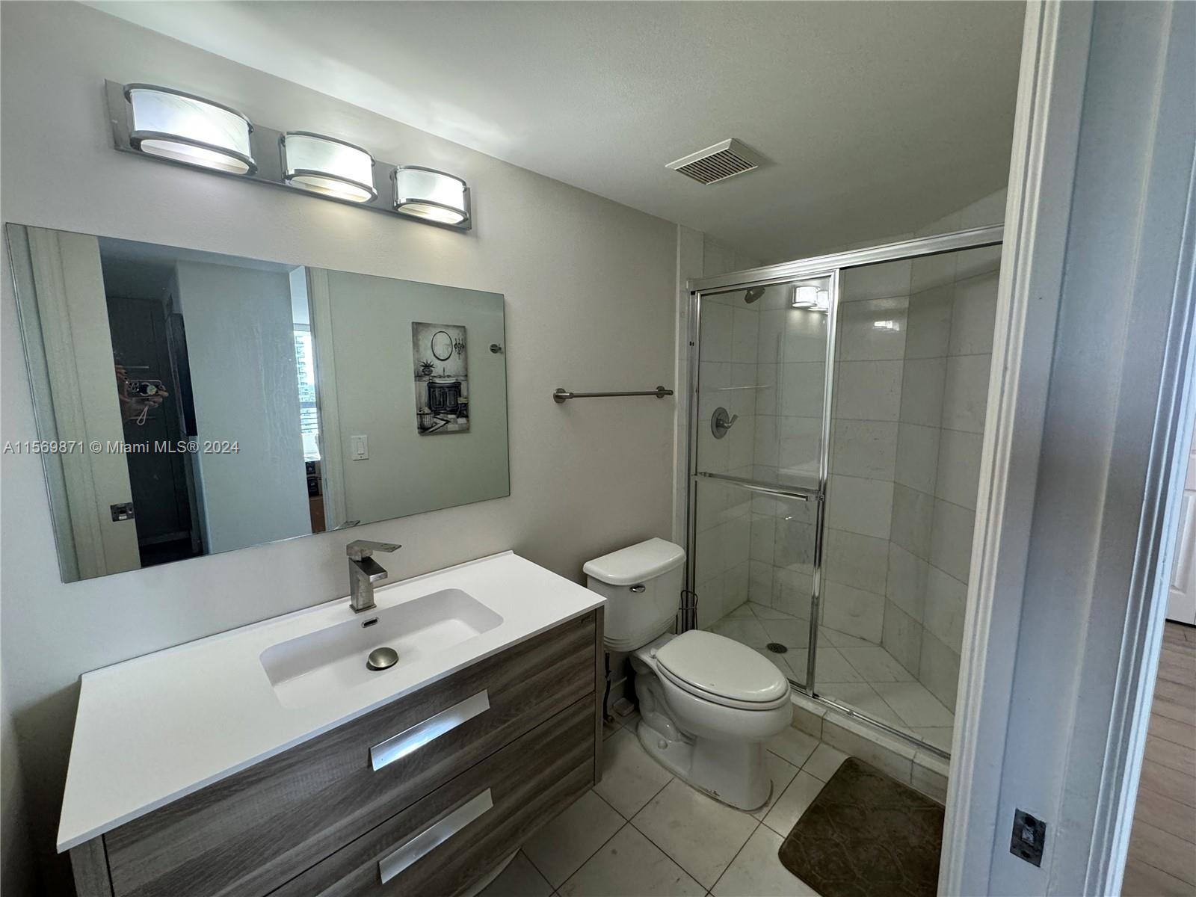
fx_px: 484
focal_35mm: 14
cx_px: 598
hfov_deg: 102.1
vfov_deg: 85.7
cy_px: 448
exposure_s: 1/120
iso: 250
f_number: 2.2
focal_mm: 2.22
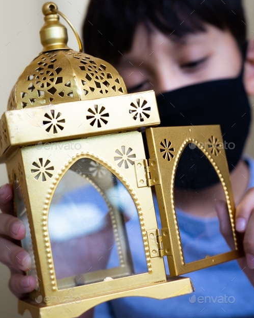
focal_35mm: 67
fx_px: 630
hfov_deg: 22.8
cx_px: 134
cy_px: 142
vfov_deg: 28.3
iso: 320
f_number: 4
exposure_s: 1/160
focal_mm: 50
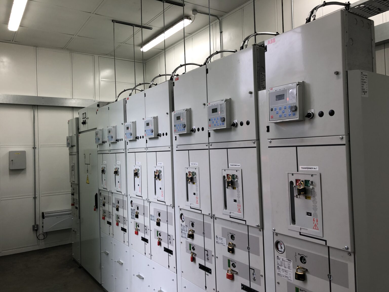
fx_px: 315
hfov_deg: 63.4
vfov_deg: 49.7
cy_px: 146
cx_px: 194
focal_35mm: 28
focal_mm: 4
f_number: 1.8
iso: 25
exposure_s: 1/100
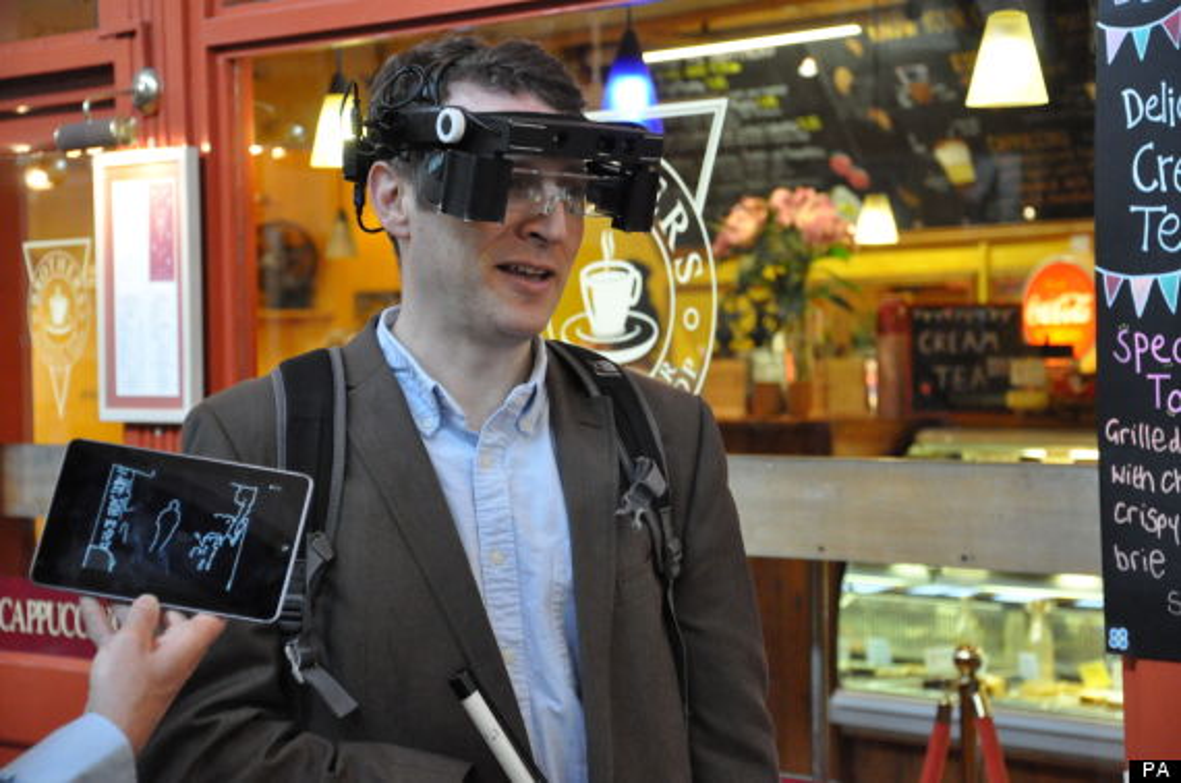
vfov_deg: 13.8
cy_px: 392
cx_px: 590
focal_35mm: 99
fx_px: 3242
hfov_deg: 20.6
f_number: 5.3
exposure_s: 1/80
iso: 3200
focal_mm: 66
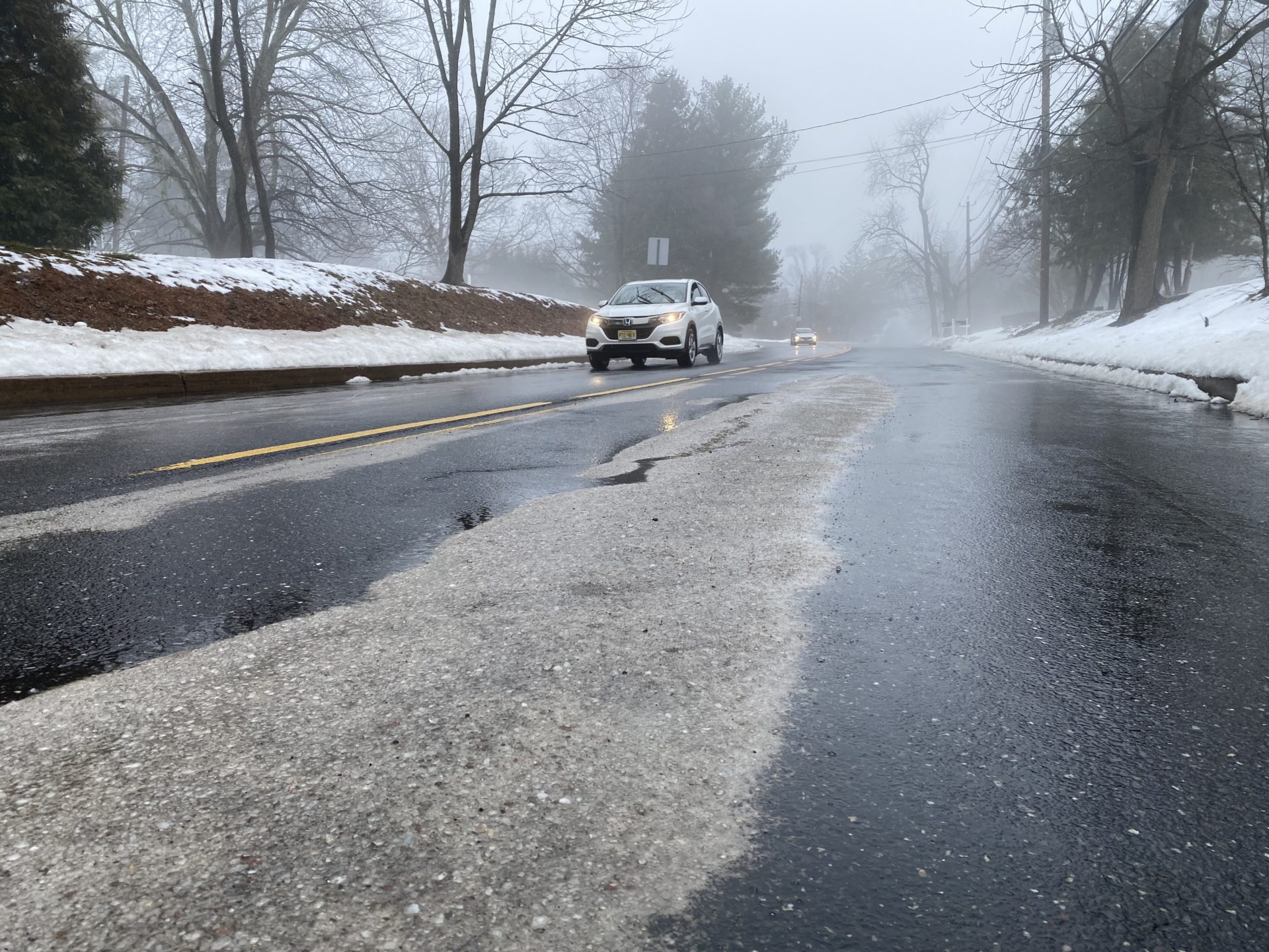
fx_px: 953
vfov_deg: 53.1
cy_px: 476
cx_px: 634
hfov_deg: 67.3
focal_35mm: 26
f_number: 1.8
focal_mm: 4.25
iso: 32
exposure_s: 1/905
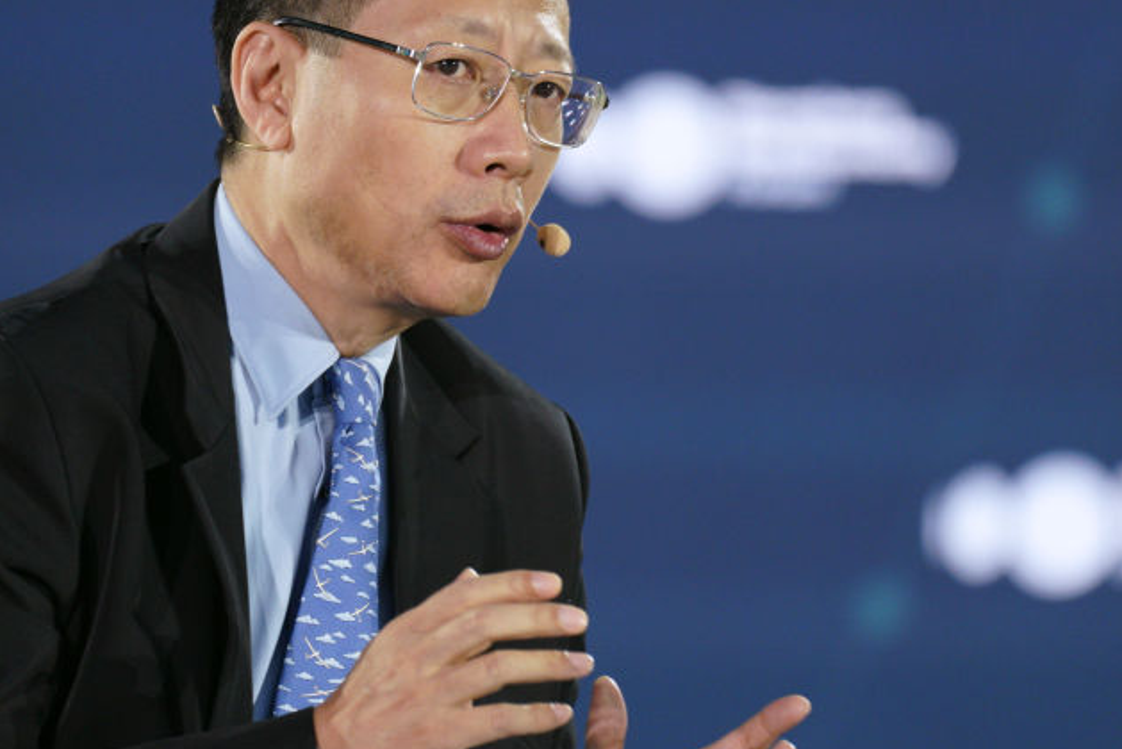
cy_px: 365
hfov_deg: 3.2
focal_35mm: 651
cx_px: 583
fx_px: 20298
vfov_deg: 2.1
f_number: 5.6
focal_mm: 400
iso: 2000
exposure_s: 1/80
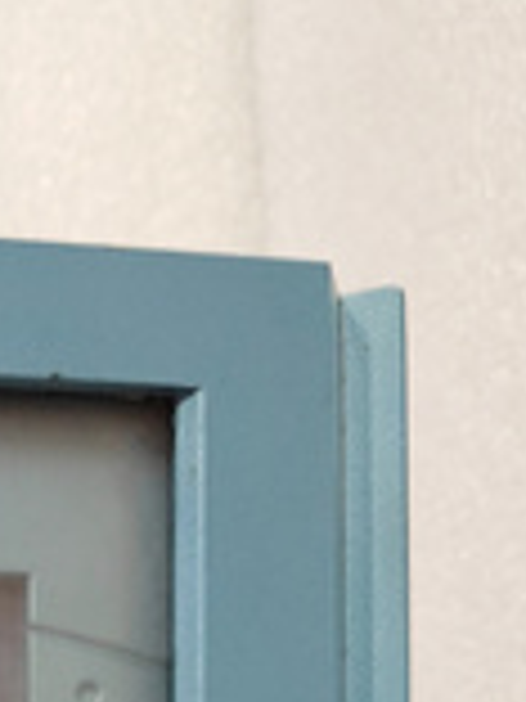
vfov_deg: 17.1
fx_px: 1986
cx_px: -508
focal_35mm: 98
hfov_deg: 13.2
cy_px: 1192
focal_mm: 5.52
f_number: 1.9
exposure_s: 1/50
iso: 1597
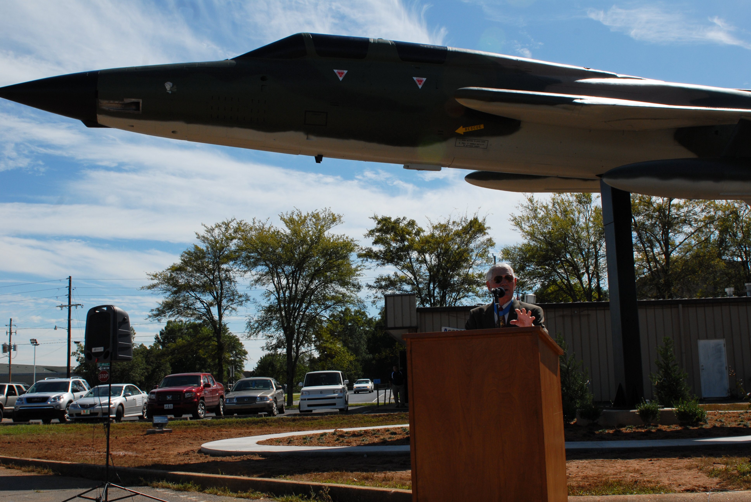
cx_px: 376
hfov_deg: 53.1
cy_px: 251
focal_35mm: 36
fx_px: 752
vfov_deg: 37.0
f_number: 11
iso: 200
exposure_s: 1/500
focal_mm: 24
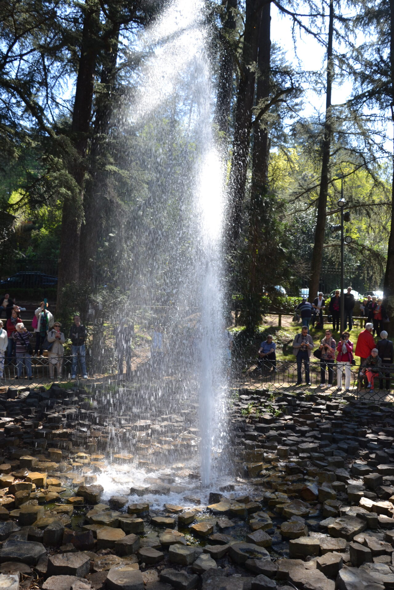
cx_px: 197
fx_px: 443
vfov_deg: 67.4
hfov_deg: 47.9
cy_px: 295
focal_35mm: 27
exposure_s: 1/125
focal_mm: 18
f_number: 5.6
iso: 100
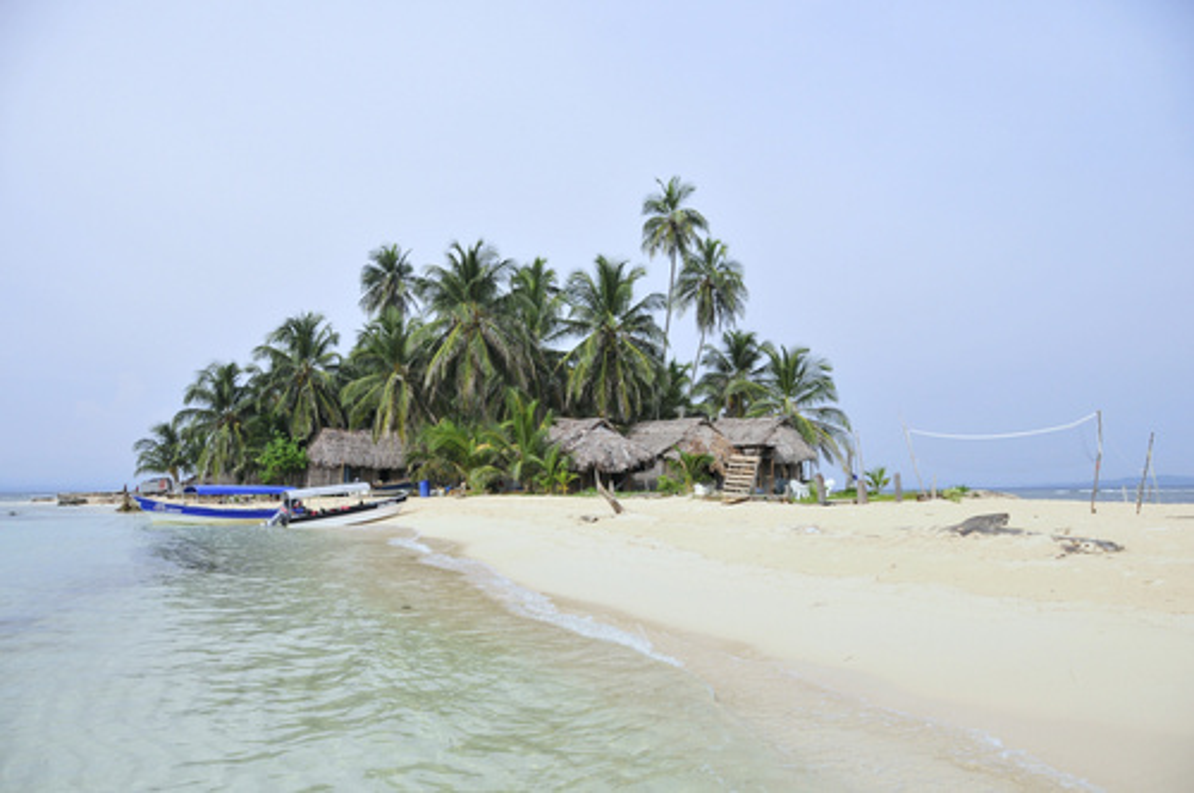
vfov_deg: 47.8
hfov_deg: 67.4
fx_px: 894
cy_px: 396
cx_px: 597
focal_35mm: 27
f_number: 4.5
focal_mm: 18
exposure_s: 1/4000
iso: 500
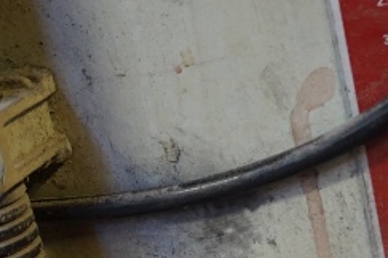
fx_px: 1088
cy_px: 318
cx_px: 559
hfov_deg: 18.3
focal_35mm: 101
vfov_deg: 13.2
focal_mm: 16
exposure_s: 1/60
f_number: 4
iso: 800
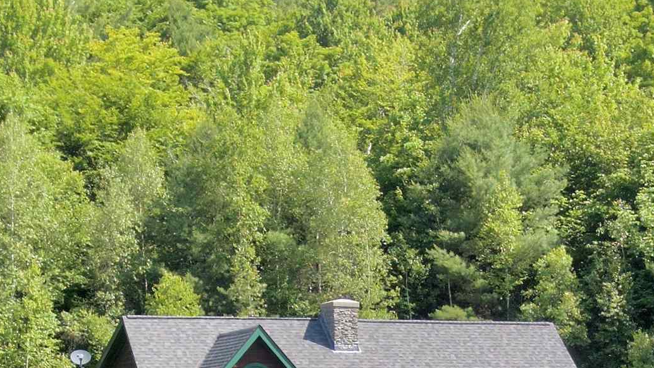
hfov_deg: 19.4
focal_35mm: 110
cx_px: 398
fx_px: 1908
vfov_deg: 10.8
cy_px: 480
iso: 100
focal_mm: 5.82
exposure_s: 1/320
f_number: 3.2
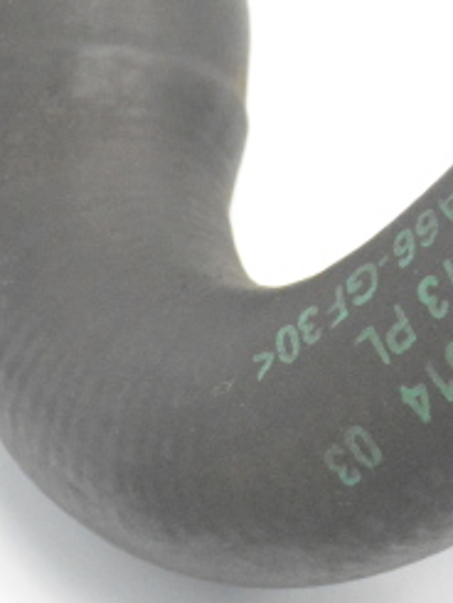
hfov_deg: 4.4
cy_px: 101
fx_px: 5771
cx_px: 869
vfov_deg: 6.0
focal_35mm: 331
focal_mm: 55
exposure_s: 1/400
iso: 6400
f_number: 10
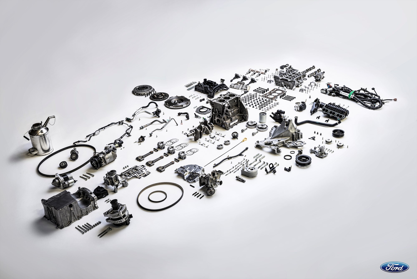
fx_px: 463
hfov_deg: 48.4
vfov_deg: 33.4
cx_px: 208
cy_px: 140
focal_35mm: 40
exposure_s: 1/13
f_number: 10
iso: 320
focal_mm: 40
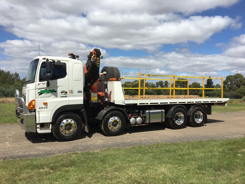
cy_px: 92
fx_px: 205
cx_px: 122
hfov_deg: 61.7
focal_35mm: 29
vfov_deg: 48.2
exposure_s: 1/2849
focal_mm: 4.15
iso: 25
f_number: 2.2
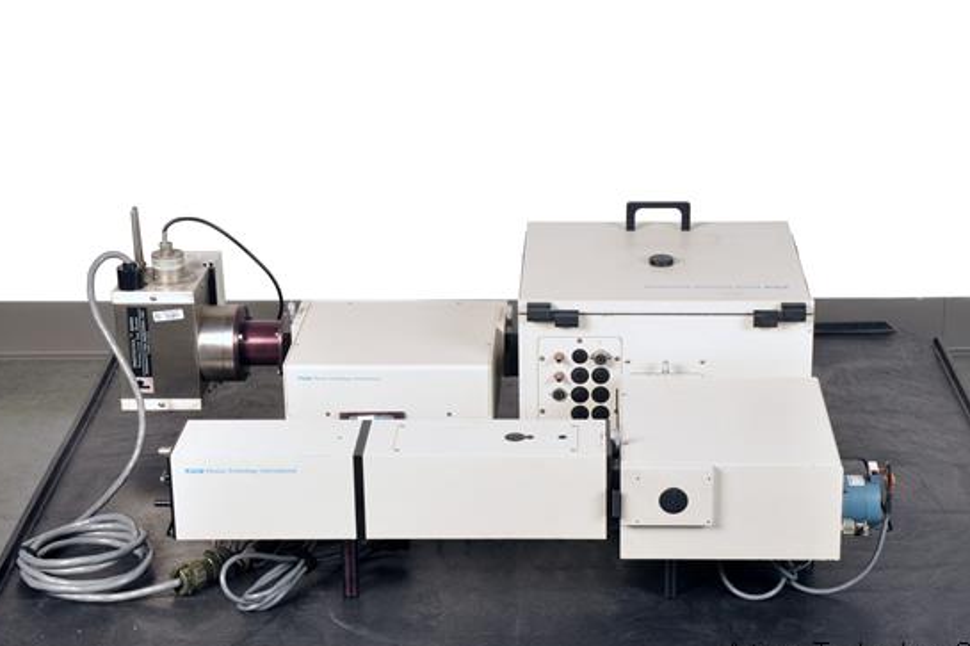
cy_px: 316
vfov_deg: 20.6
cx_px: 509
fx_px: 1778
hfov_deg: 30.5
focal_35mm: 66
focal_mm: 40
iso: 200
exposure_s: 1/200
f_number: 13
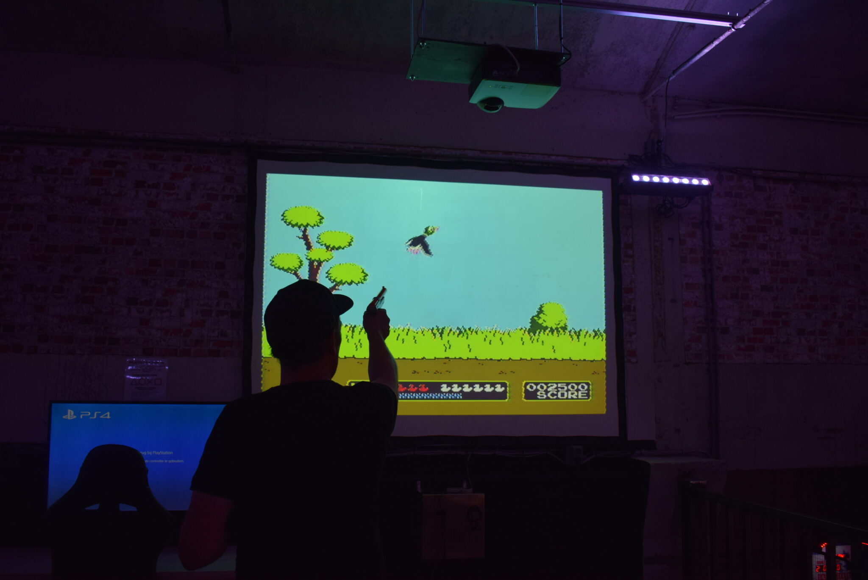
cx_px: 434
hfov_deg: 57.2
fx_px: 796
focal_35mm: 33
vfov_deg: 40.0
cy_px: 290
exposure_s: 1/60
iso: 400
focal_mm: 22
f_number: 4
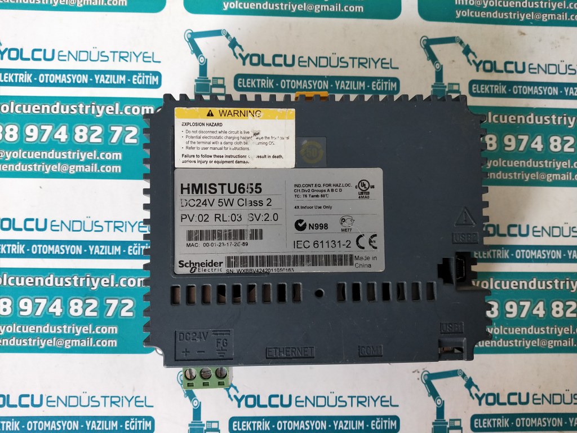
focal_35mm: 23
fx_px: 383
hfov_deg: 73.9
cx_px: 288
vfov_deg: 58.9
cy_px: 216
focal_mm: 3.99
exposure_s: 1/50
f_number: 1.7
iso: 103
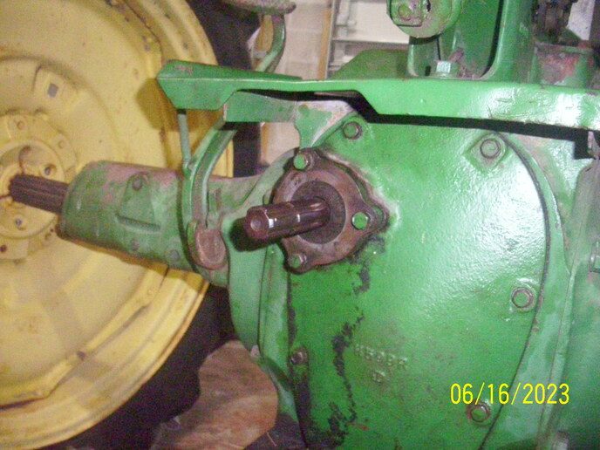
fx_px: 589
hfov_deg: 54.0
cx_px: 300
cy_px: 225
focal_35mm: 34
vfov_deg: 41.8
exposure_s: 1/40
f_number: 2.9
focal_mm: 5.7
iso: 1250
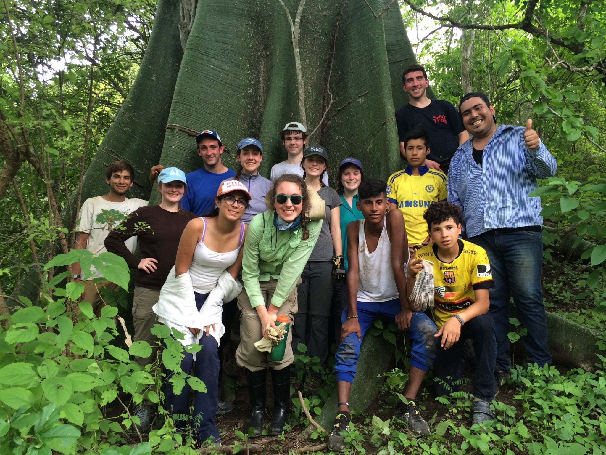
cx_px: 303
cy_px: 228
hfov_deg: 61.7
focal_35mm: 29
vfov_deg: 48.2
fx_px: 508
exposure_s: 1/60
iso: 32
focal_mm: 4.15
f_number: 2.2
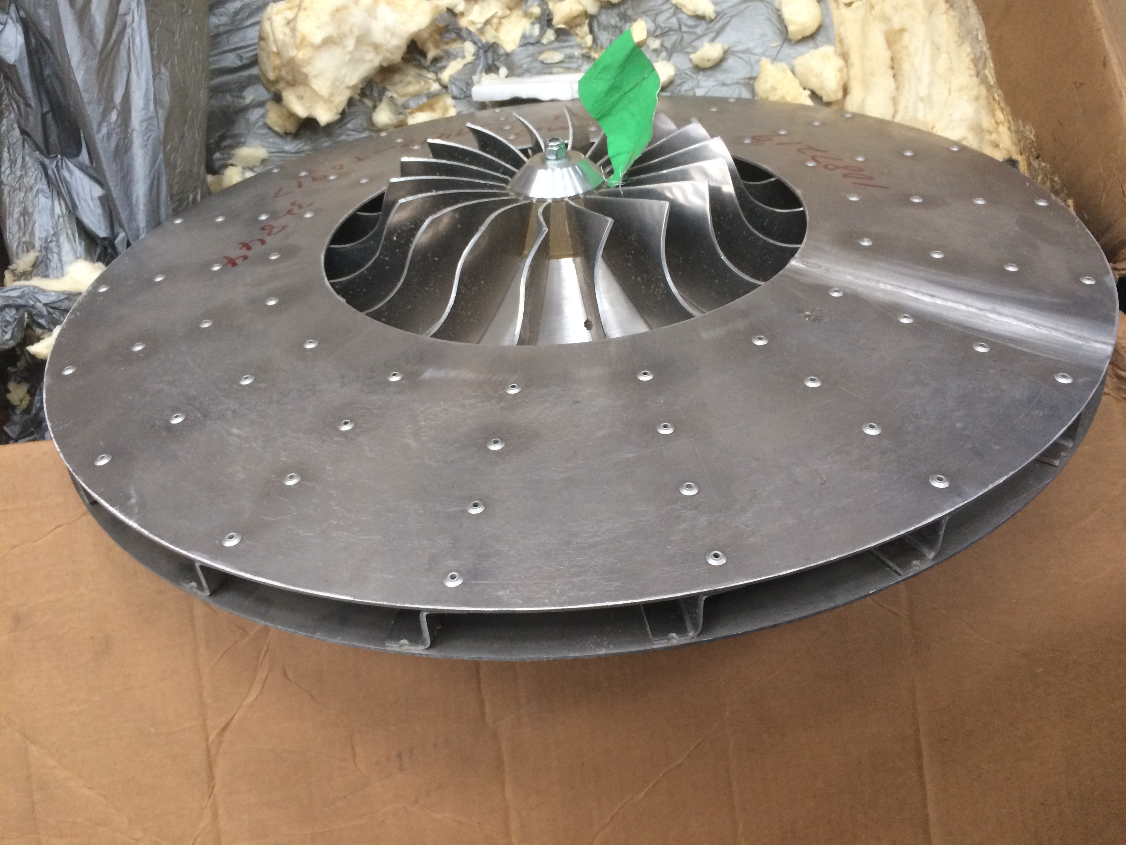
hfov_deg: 61.7
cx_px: 563
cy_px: 422
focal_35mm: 29
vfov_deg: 48.2
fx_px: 943
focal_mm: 4.15
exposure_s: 1/30
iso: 160
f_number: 2.2
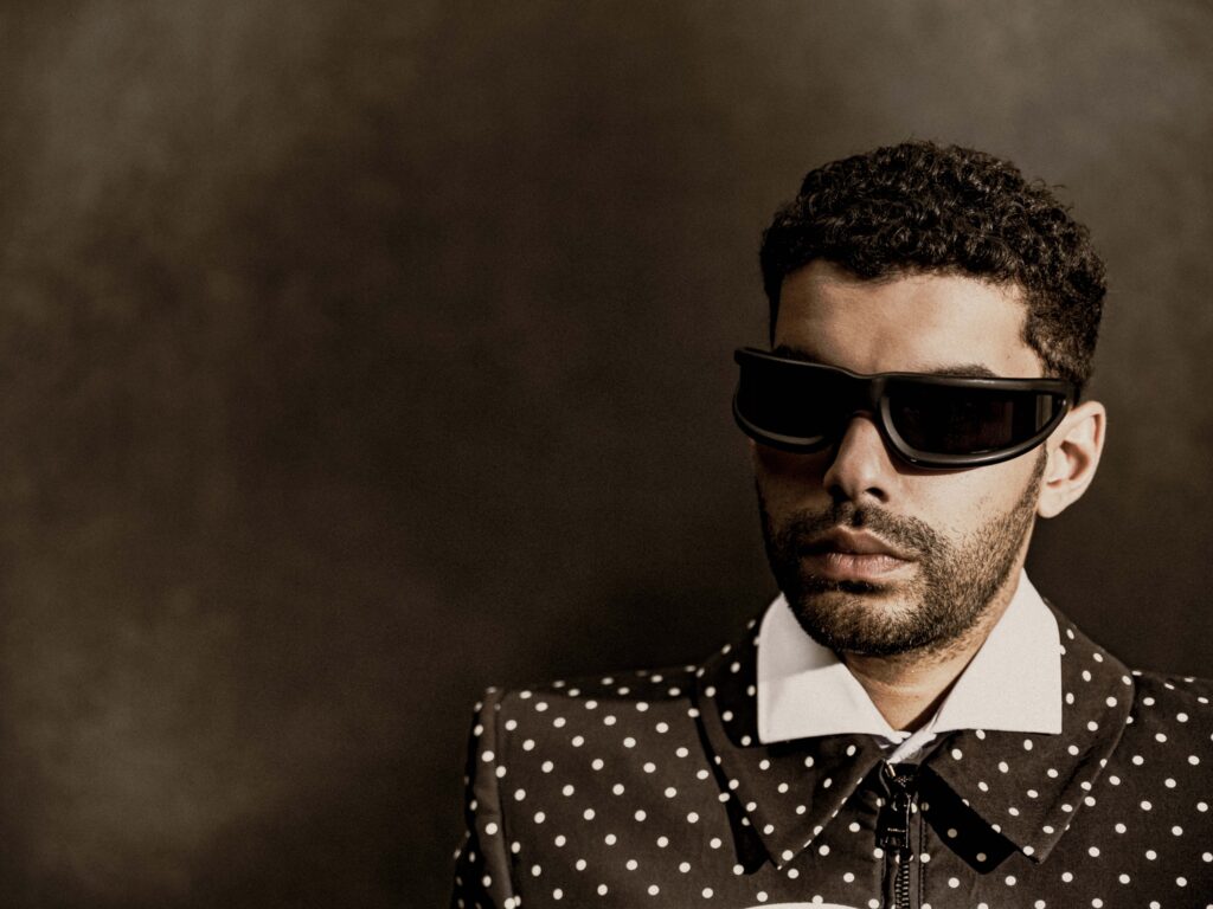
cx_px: 606
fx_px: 2768
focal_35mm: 79
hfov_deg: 24.7
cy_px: 454
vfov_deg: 18.7
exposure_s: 1/125
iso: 100
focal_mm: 100
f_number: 4
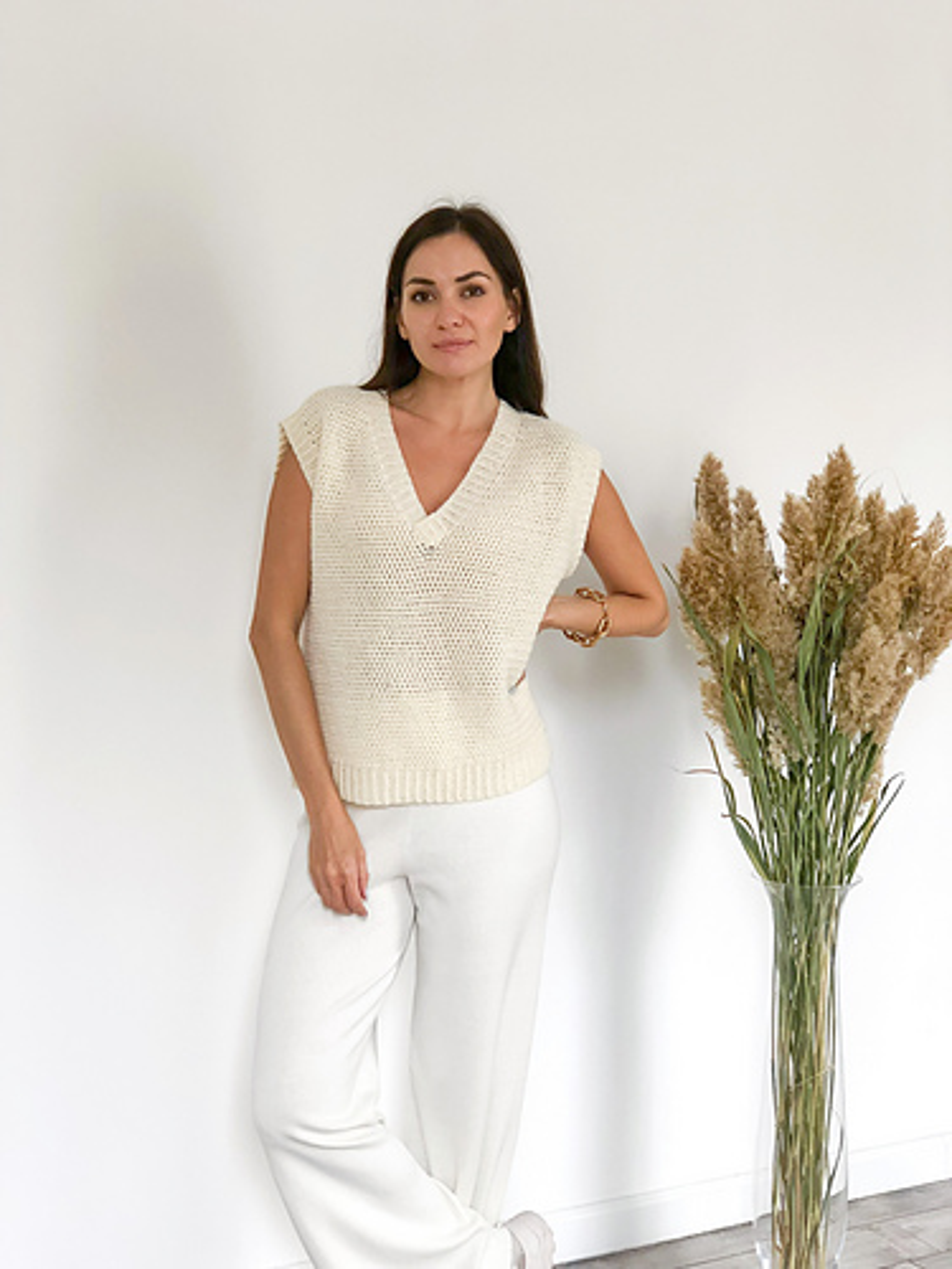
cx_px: 476
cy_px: 634
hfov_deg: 25.7
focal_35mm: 57
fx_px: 2090
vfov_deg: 33.8
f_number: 2.8
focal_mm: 6.6
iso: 100
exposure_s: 1/30
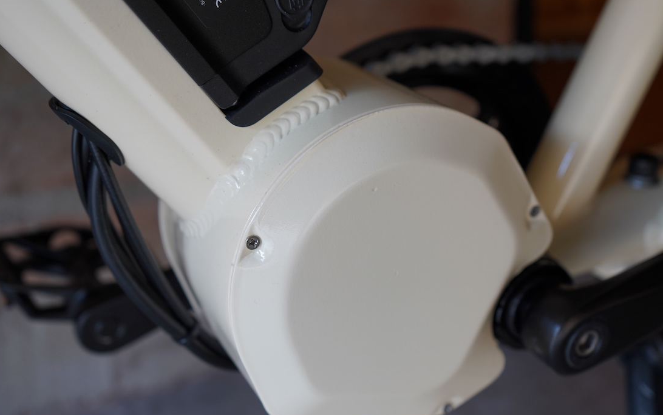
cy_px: 236
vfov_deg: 29.8
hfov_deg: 46.2
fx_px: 777
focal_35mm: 43
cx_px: 333
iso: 200
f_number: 4
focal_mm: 36
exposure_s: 1/60
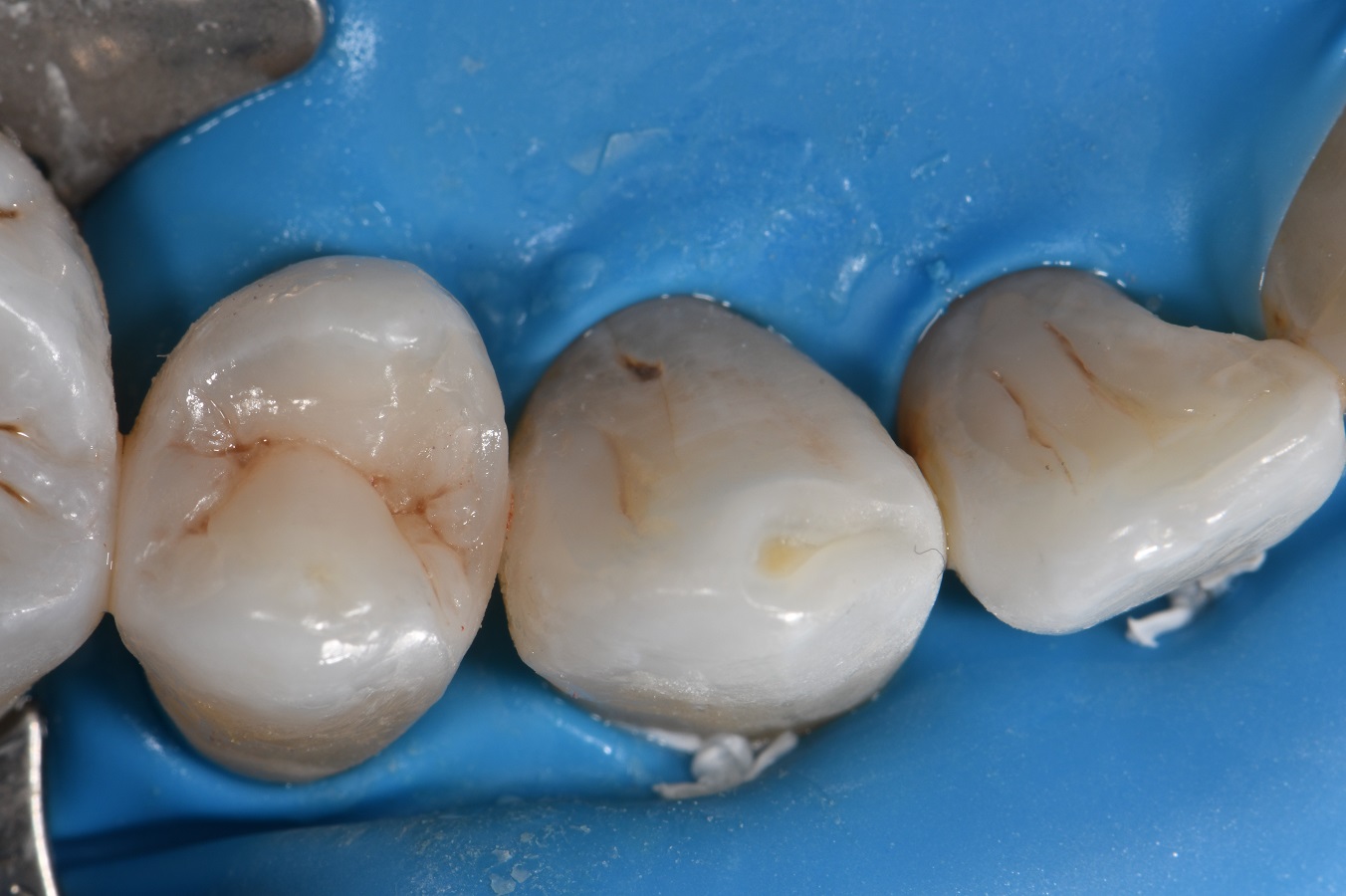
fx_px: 5867
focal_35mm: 157
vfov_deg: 8.7
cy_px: 448
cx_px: 673
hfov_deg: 13.1
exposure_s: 1/160
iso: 200
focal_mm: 105
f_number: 32
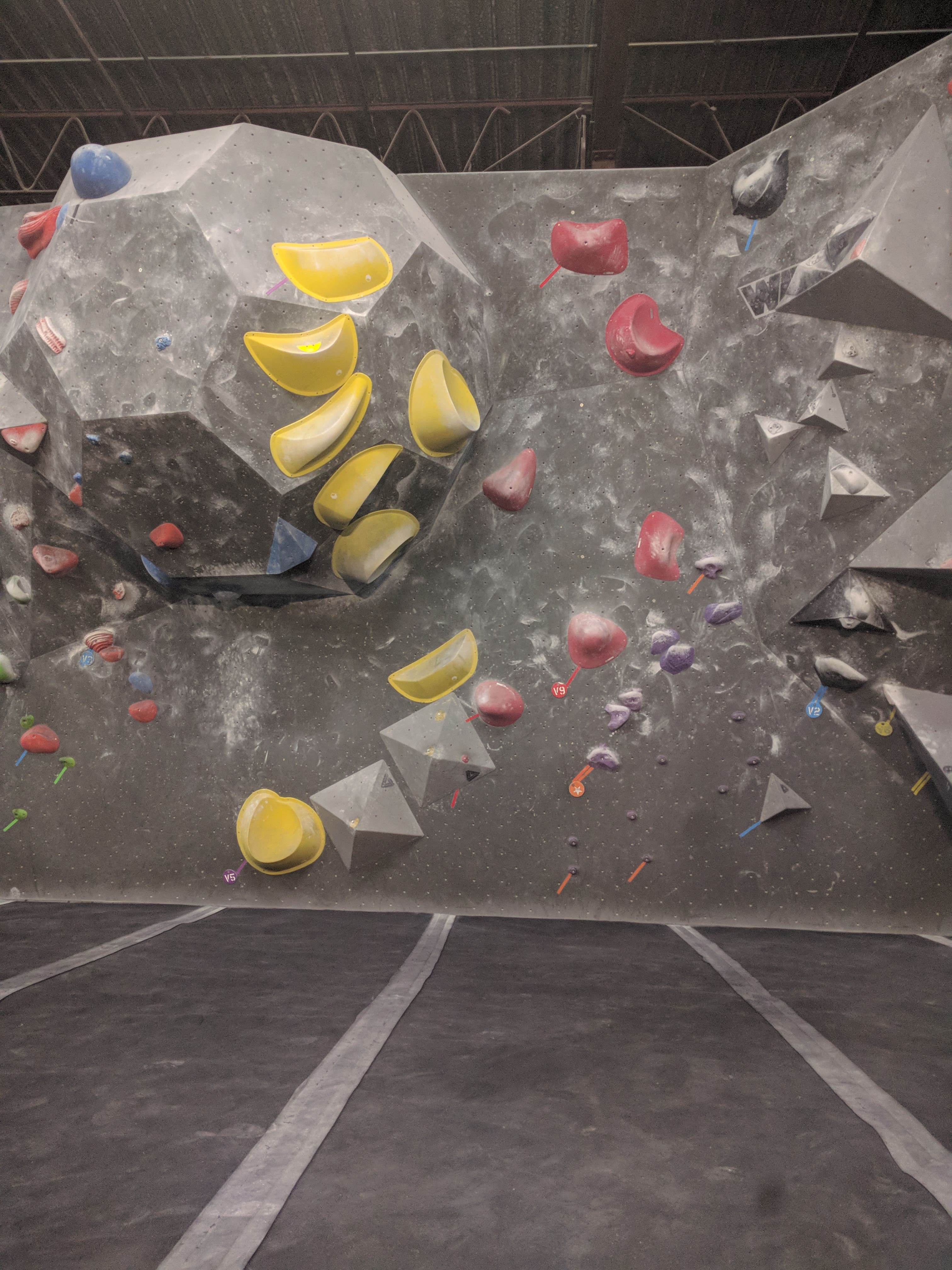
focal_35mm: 26
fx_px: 953
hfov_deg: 53.1
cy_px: 635
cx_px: 476
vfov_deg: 67.3
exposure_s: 1/45
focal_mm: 4.67
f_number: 2
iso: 609
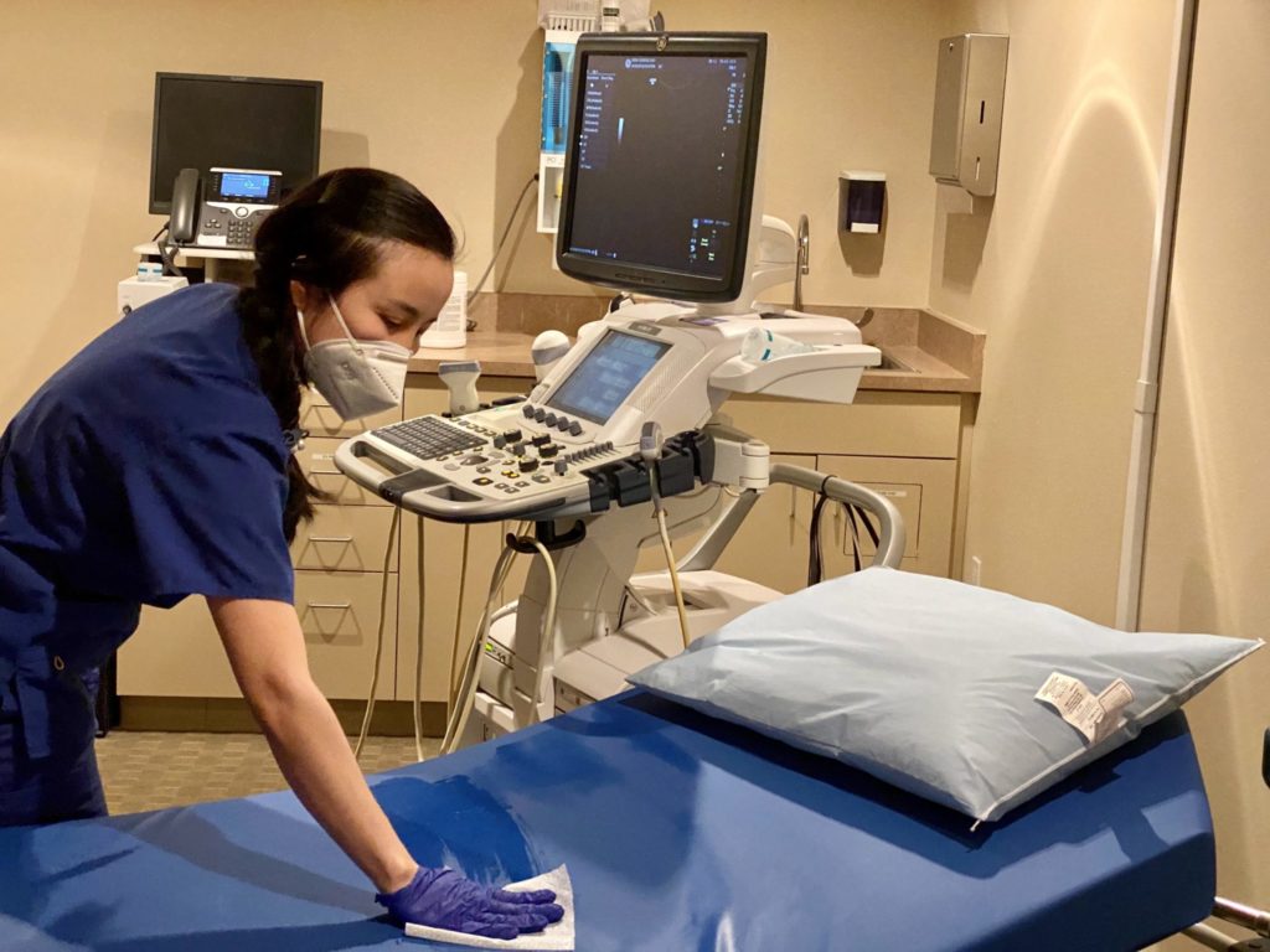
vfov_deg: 28.0
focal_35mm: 52
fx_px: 1908
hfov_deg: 36.8
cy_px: 476
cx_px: 635
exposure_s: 1/30
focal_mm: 6
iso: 640
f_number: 2
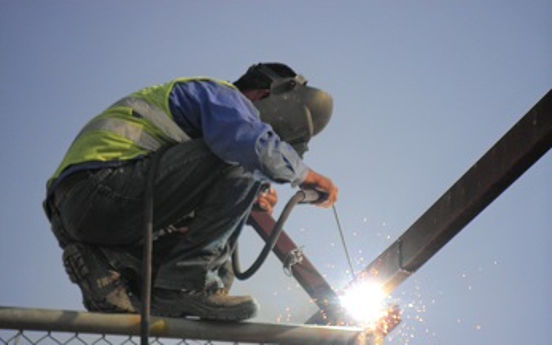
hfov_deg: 19.1
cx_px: 275
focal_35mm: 109
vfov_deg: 12.0
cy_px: 207
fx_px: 1640
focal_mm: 18.3
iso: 64
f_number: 5.3
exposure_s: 1/320
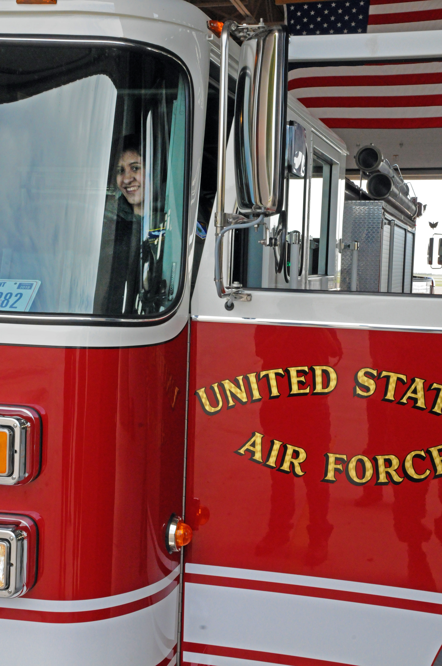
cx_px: 221
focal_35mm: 48
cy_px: 333
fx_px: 886
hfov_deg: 28.0
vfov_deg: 41.2
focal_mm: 32
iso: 2000
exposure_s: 1/160
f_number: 14
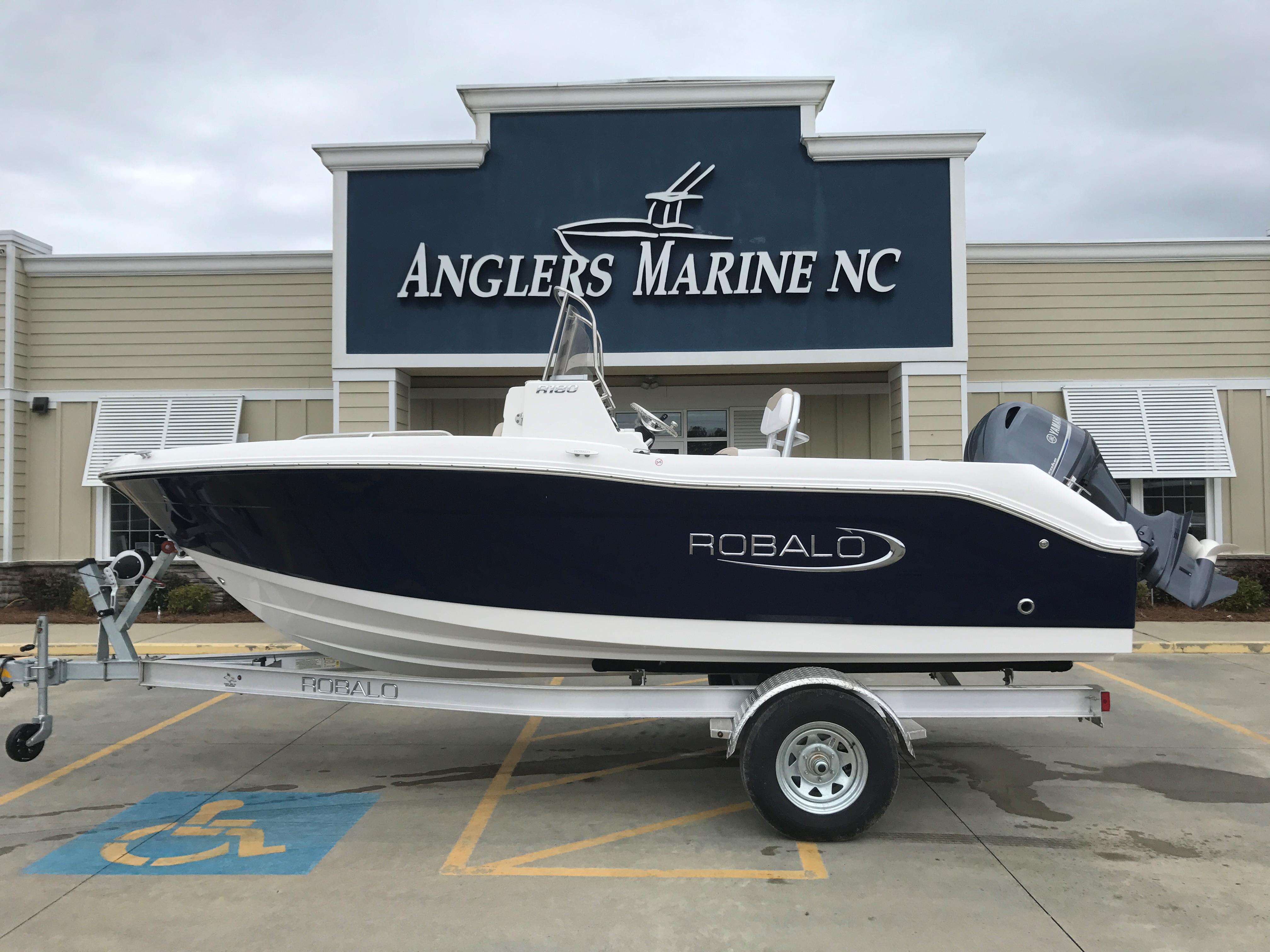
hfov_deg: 63.4
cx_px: 635
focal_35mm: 28
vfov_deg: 49.7
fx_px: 1027
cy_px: 476
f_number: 1.8
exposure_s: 1/610
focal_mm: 3.99
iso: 20
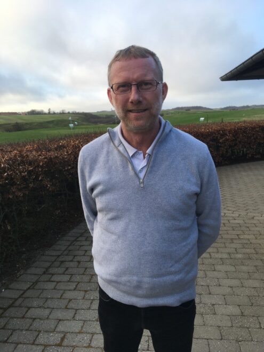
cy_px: 176
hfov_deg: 48.2
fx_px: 295
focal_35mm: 29
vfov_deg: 61.7
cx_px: 132
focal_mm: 4.15
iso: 25
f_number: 2.2
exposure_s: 1/229
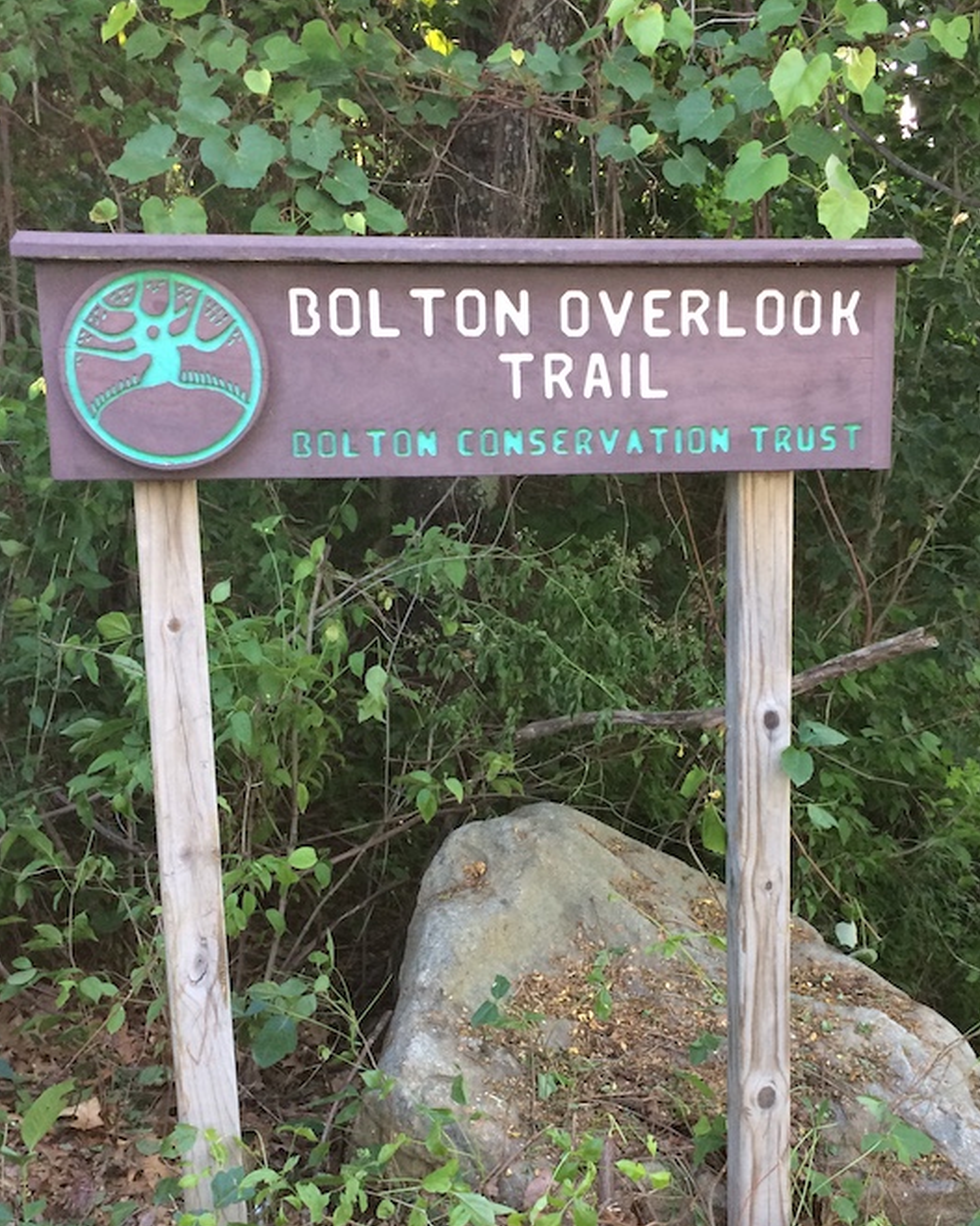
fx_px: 1596
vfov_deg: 41.6
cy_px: 802
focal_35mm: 44
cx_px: 578
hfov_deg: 34.1
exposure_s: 1/30
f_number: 2.2
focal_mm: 4.15
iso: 40
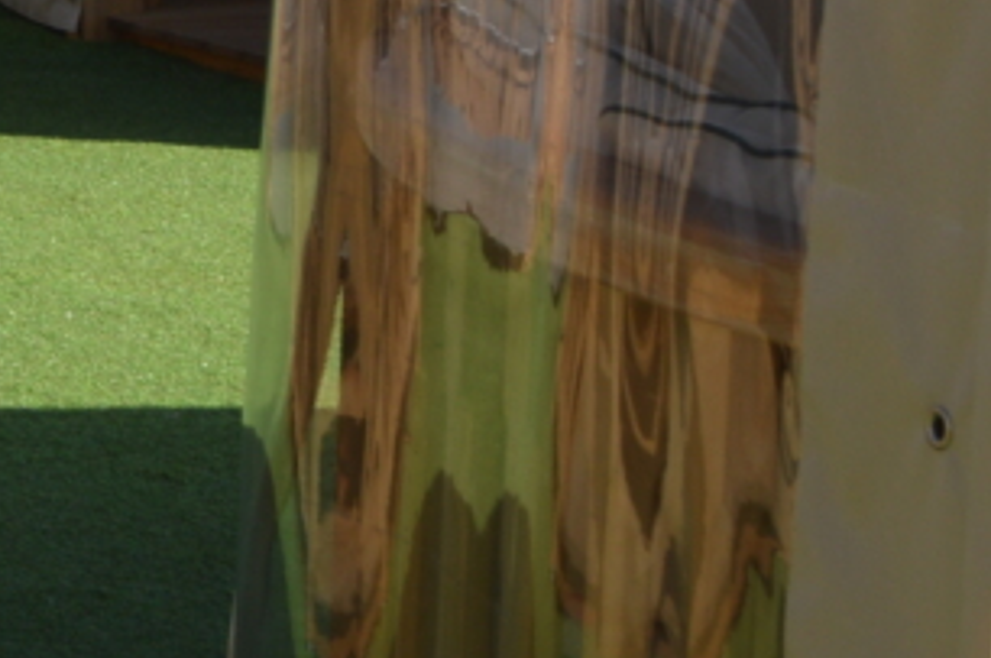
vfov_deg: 7.3
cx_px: -1140
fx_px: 4975
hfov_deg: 10.3
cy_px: -617
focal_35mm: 181
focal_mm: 24
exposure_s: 1/200
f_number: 7.1
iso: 100
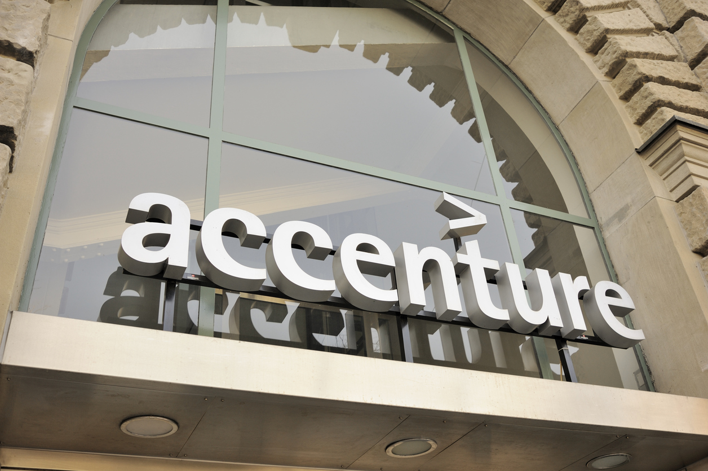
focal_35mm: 35
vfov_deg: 37.8
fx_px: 688
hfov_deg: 54.5
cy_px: 236
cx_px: 354
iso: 200
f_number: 5.6
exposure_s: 1/160
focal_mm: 35
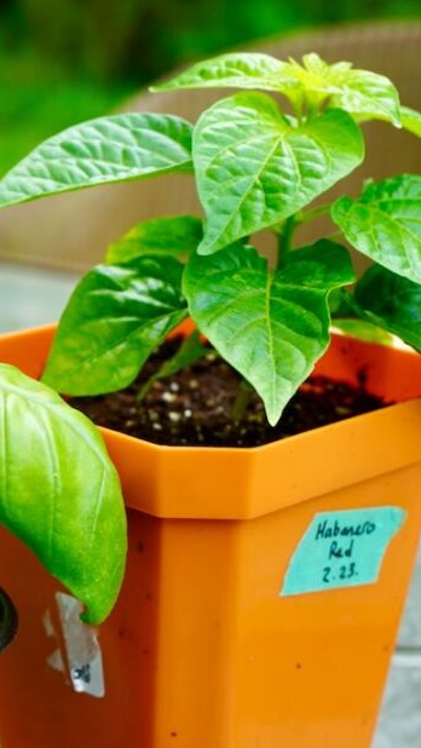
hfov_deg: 14.0
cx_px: 105
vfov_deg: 24.7
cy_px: 366
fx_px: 1705
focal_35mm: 86
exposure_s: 1/80
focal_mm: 47
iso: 100
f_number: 6.3
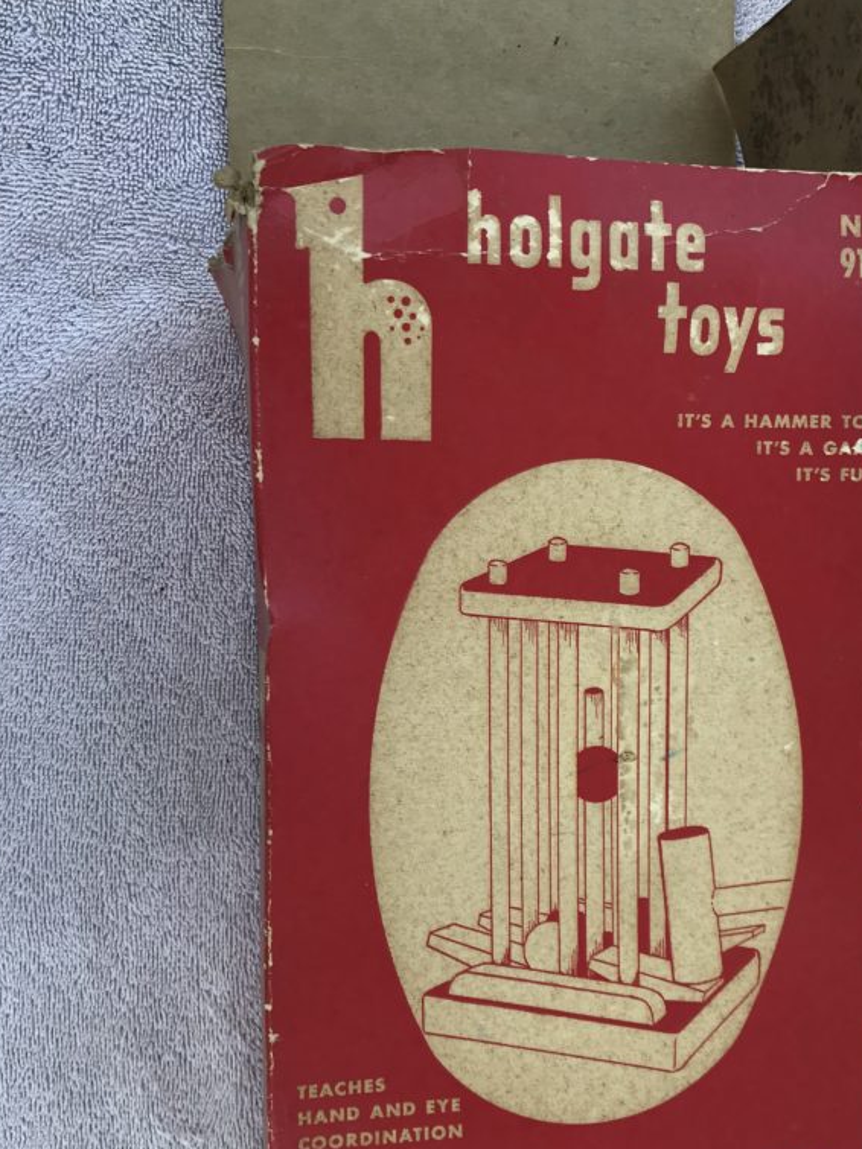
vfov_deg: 48.7
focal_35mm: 38
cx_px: 492
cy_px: 677
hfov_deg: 37.6
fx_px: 1262
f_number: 1.8
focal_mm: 3.99
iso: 20
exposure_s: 1/310
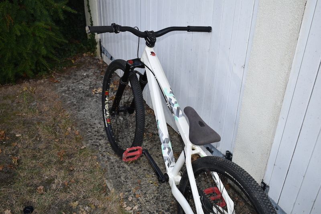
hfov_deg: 53.1
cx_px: 160
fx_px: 321
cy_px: 107
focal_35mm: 36
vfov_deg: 36.9
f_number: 5
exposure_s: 1/200
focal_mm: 24
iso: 110
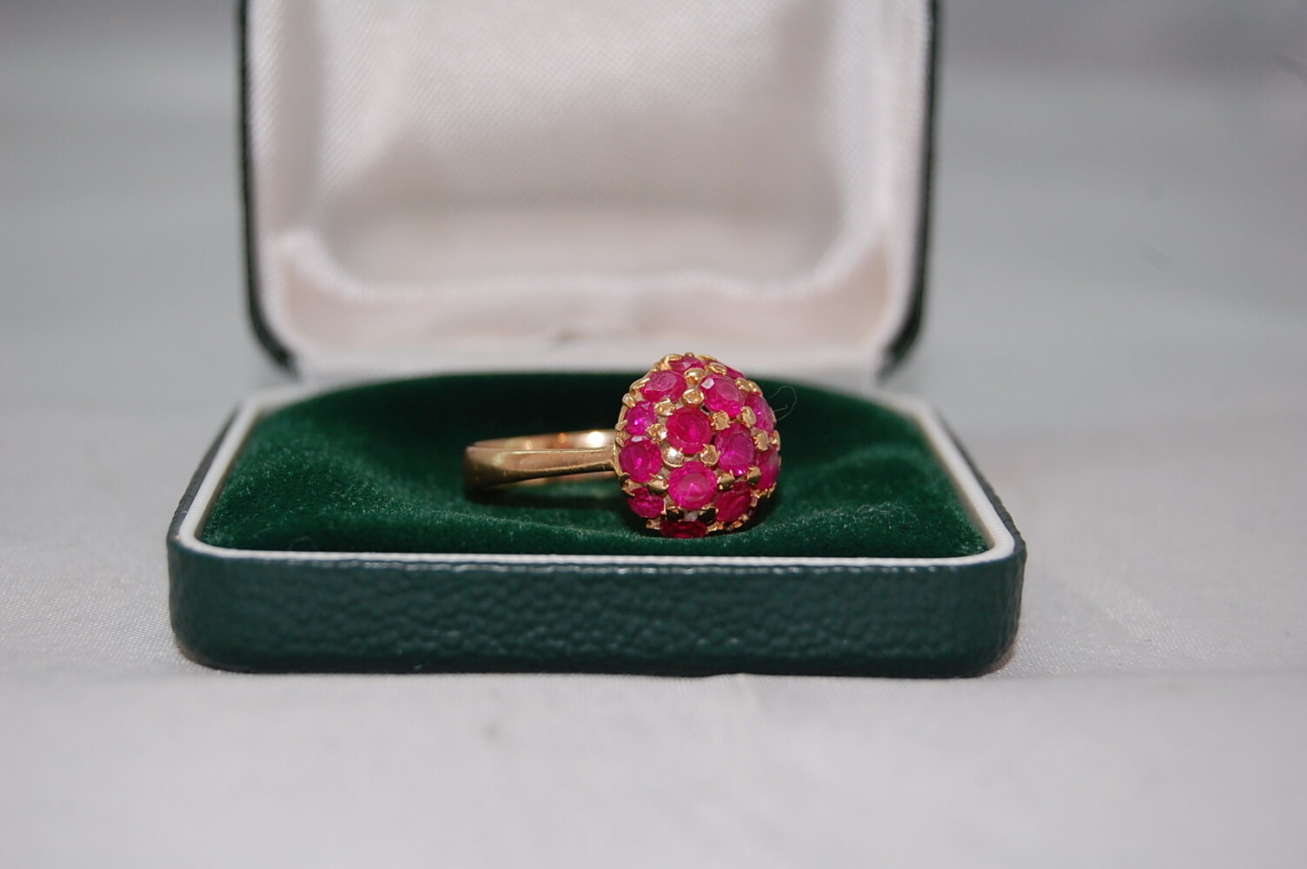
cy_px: 434
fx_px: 2993
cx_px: 654
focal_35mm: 82
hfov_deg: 24.6
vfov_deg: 16.5
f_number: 5.6
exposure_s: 1/60
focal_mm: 55
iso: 400
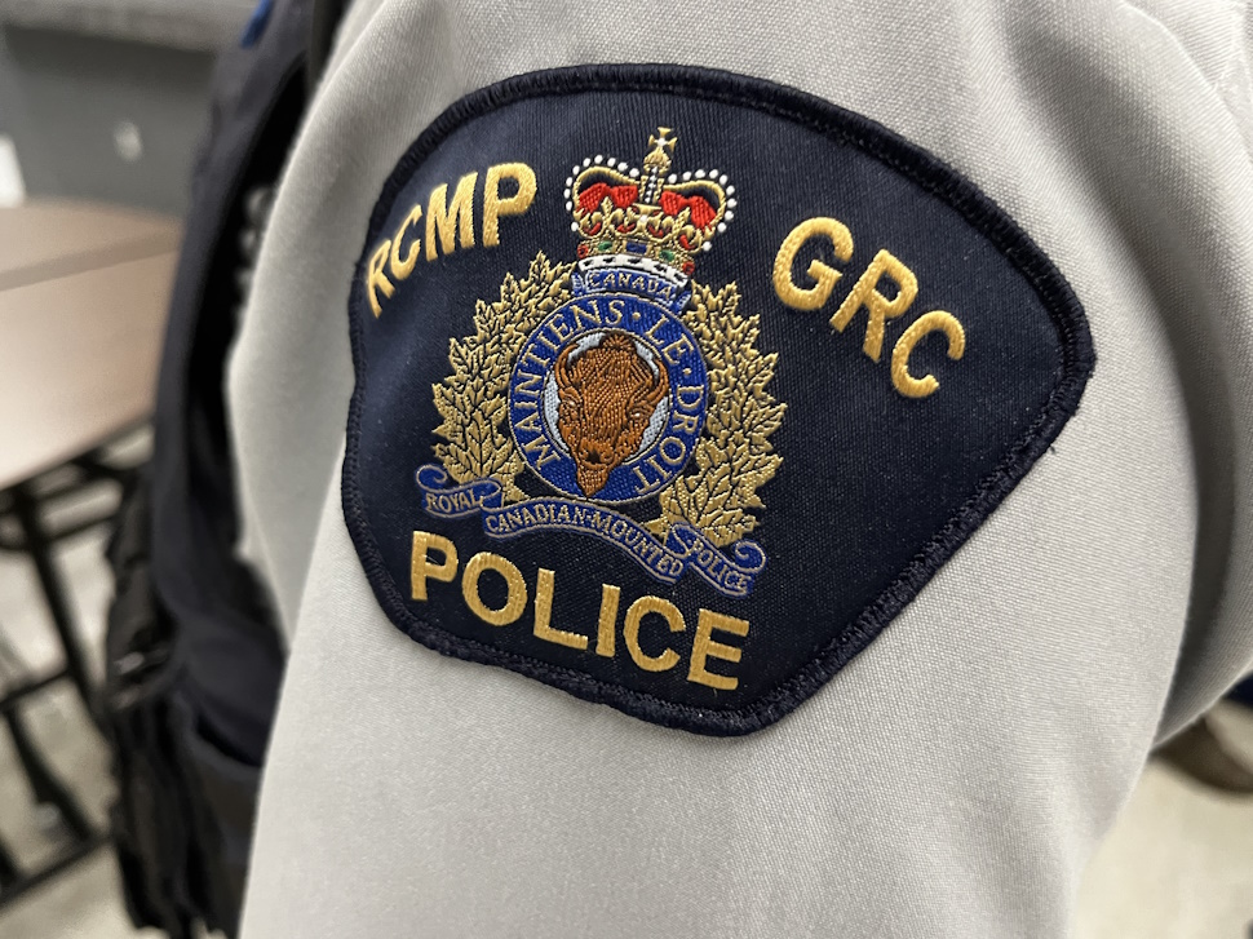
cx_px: 626
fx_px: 941
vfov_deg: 53.0
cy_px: 470
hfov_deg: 67.3
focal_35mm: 26
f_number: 1.6
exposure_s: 1/60
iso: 250
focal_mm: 5.1
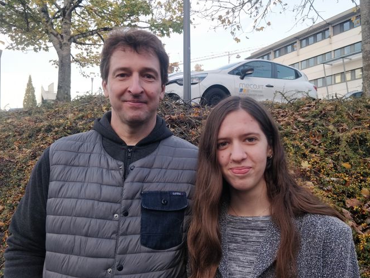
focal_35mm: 25
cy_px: 136
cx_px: 189
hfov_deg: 69.4
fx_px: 267
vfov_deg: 54.9
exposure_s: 1/50
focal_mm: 4.1
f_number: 1.7
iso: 640
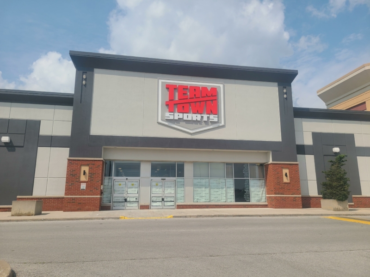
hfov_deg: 67.3
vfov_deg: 53.1
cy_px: 138
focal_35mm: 26
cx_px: 185
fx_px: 278
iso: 40
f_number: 1.8
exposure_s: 1/3892
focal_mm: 5.4
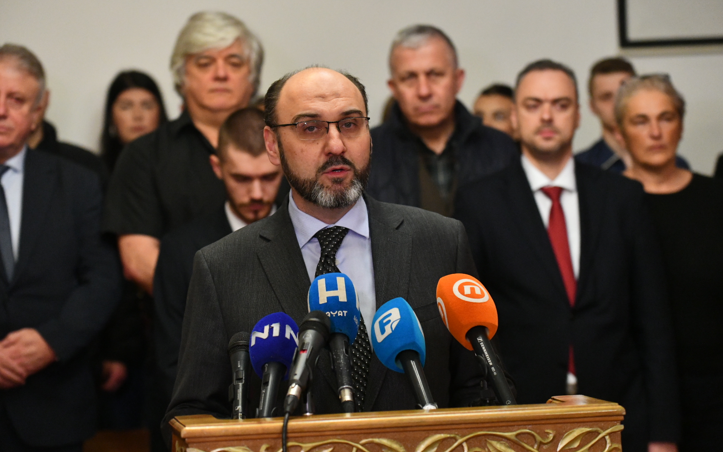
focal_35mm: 123
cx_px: 362
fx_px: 2424
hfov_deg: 17.0
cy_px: 235
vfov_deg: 10.7
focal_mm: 120
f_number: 4
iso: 6400
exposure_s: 1/400
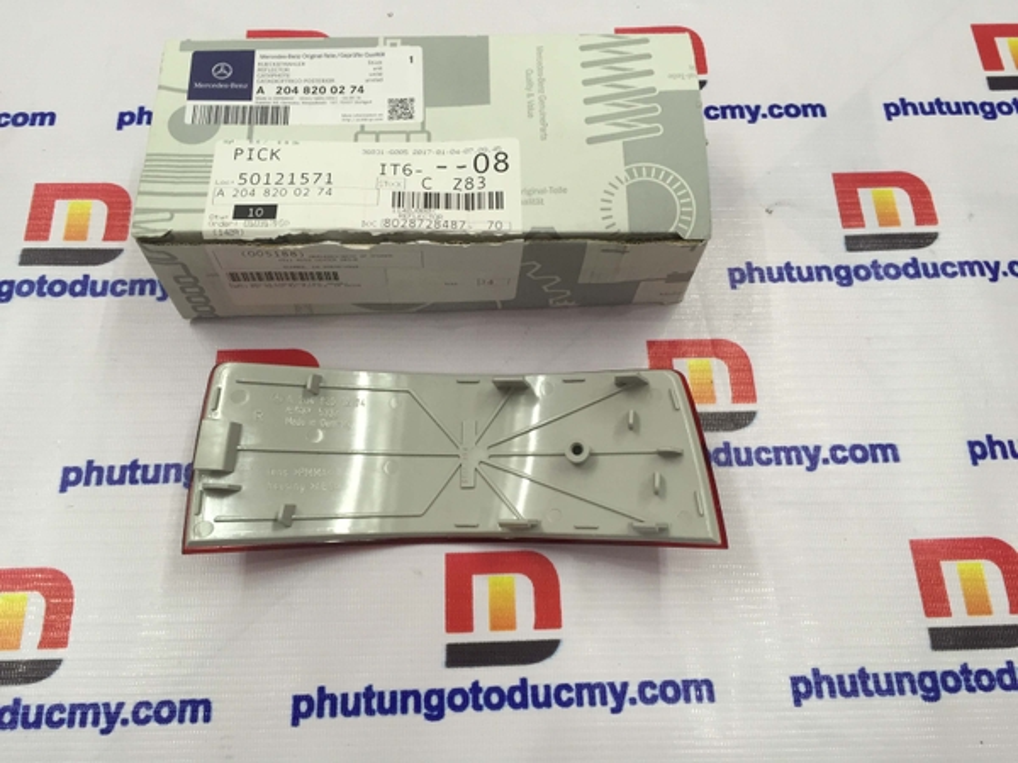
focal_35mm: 29
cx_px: 509
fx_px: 853
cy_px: 382
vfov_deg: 48.2
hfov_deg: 61.7
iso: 64
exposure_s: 1/30
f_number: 2.2
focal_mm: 4.15
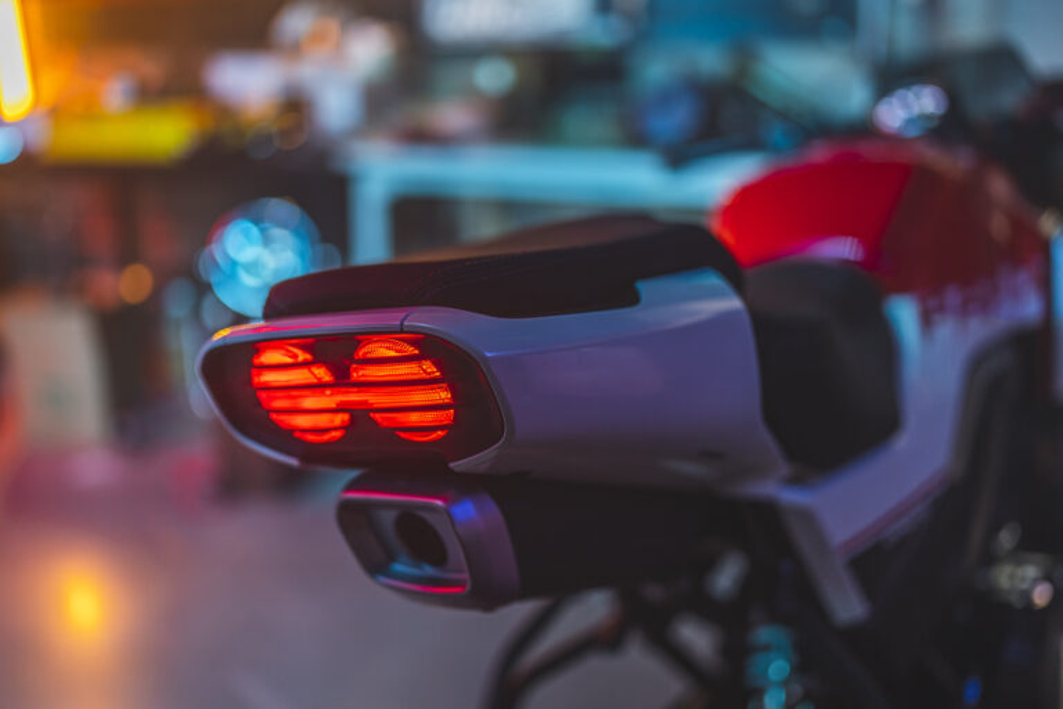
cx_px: 532
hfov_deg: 54.4
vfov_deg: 37.9
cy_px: 354
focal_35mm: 35
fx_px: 1033
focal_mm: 35
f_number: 1.4
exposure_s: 1/100
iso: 200
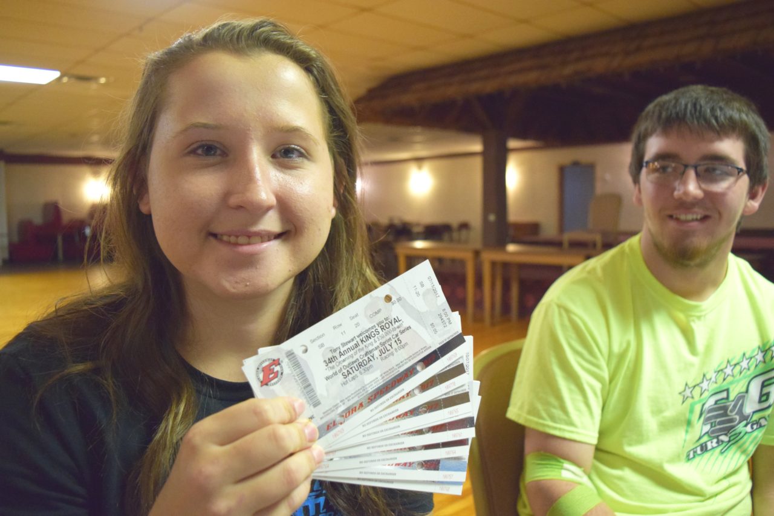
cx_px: 387
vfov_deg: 43.6
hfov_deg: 61.9
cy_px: 258
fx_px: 645
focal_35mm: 30
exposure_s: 1/60
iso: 2500
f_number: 3.5
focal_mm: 20
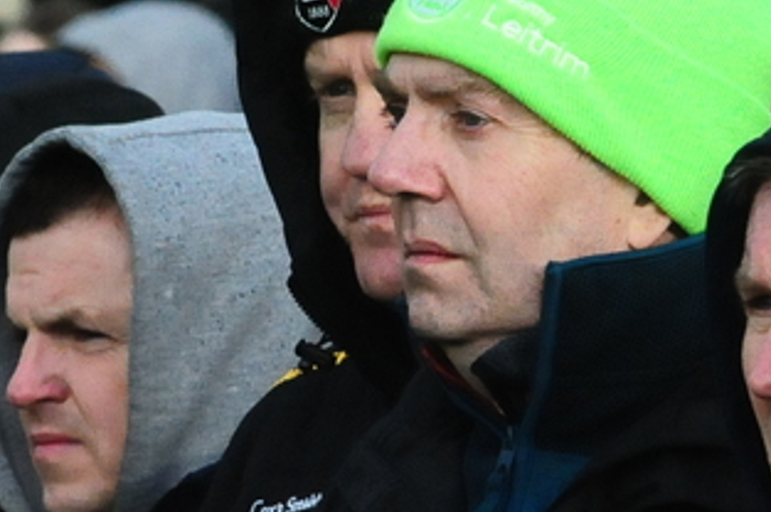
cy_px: 295
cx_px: 441
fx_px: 18463
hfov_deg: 2.4
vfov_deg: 1.6
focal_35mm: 863
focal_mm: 200
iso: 3200
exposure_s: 1/400
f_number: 10
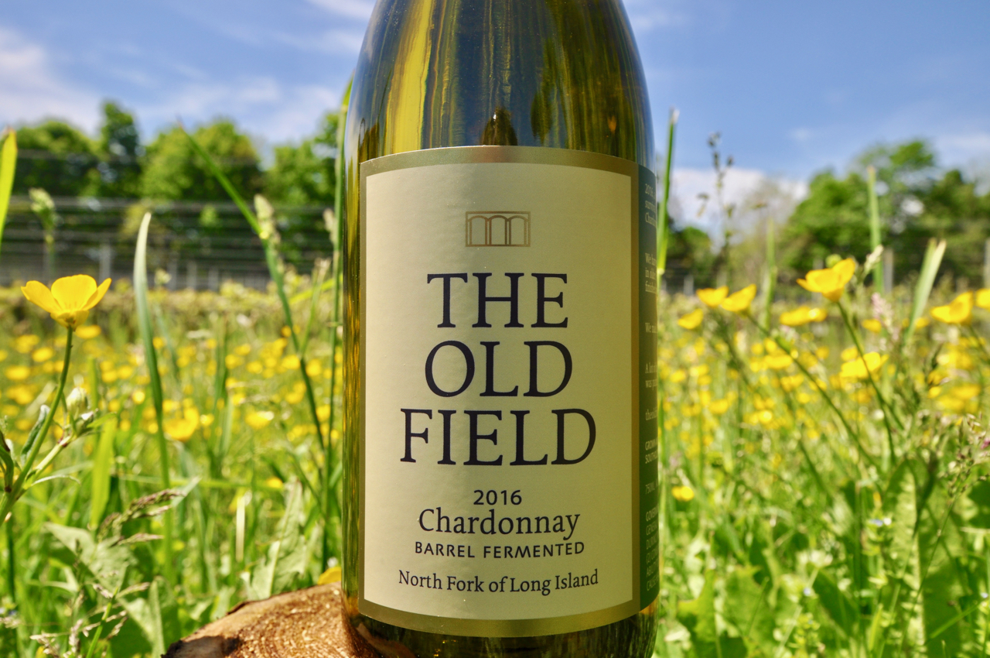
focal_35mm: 30
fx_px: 824
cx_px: 495
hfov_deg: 62.0
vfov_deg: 43.5
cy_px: 329
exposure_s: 1/320
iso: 200
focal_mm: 20
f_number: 9
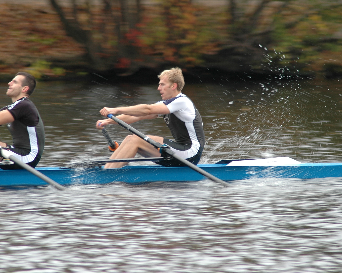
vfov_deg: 3.0
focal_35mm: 512
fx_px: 5183
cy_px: 120
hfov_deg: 3.8
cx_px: 154
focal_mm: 250
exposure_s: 1/60
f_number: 5.3
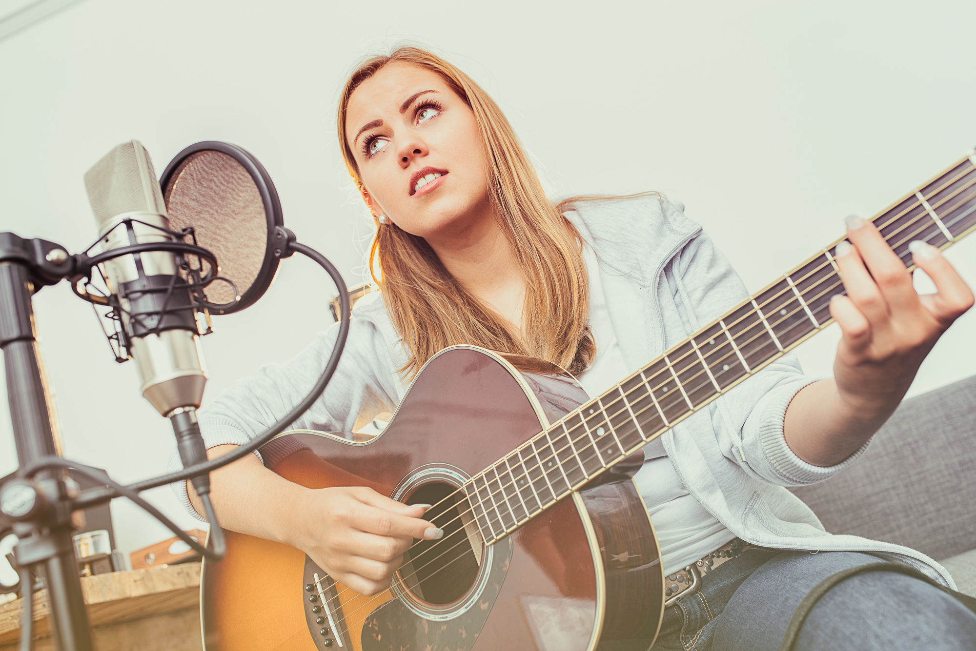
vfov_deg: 37.9
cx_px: 488
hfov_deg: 54.4
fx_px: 949
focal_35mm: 35
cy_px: 326
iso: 100
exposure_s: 1/15
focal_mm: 35
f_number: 4
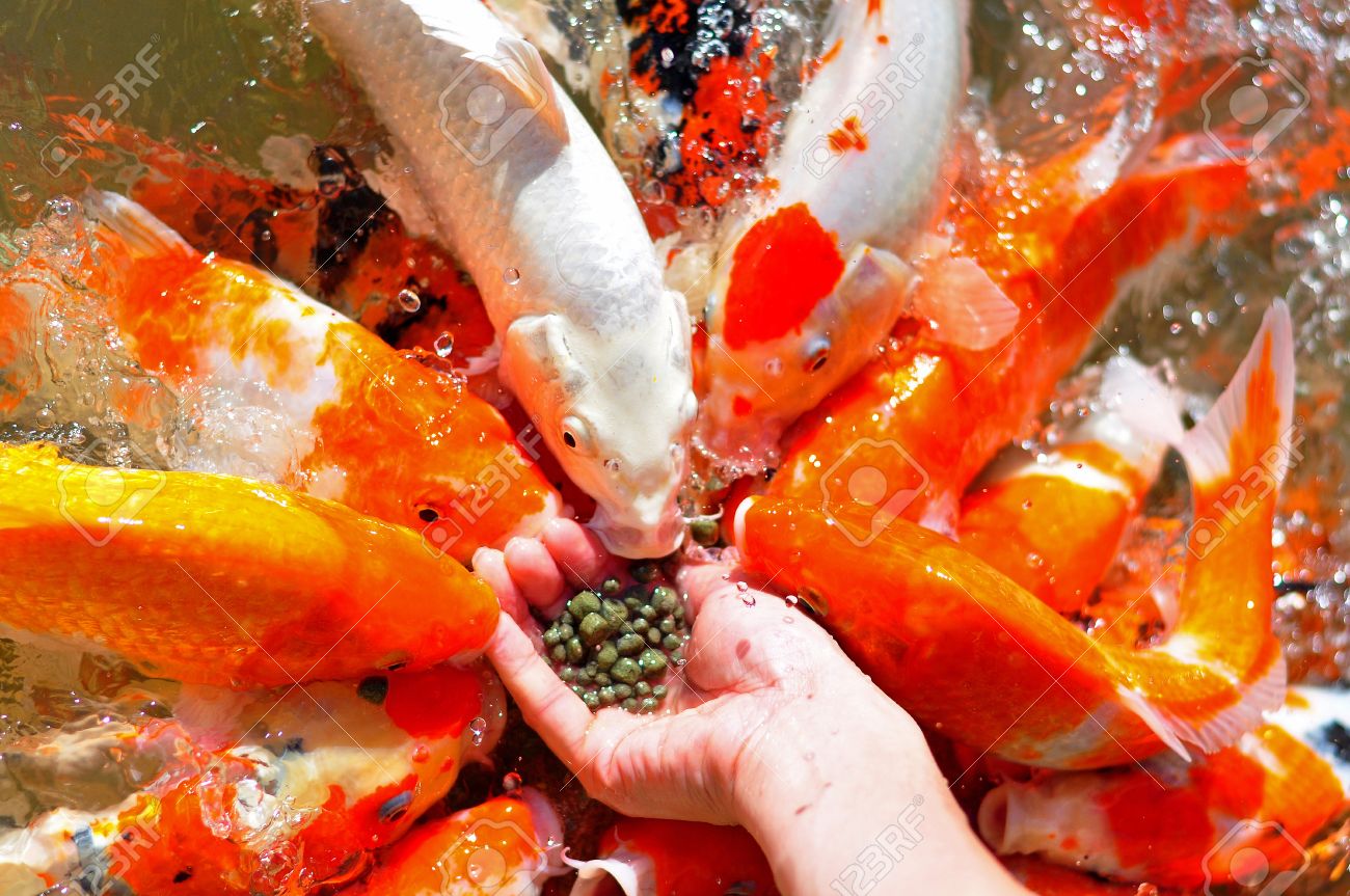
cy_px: 448
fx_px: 2809
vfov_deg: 18.1
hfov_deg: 27.0
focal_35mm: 75
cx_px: 675
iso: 250
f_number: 2.8
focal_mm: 50
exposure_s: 1/4000
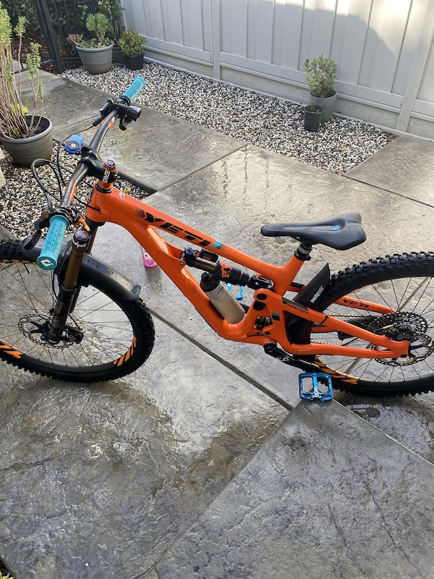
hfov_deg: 53.1
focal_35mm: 26
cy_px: 290
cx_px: 217
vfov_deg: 67.3
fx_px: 435
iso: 32
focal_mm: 4.25
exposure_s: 1/332
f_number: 1.8
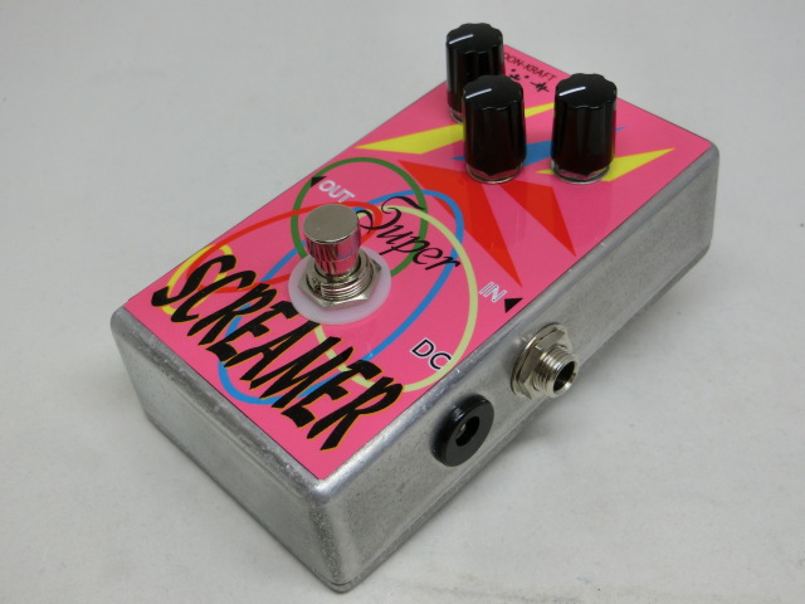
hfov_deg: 42.1
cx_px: 402
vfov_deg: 32.2
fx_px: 1046
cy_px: 302
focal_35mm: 45
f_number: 4.4
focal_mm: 8
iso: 100
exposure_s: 1/125
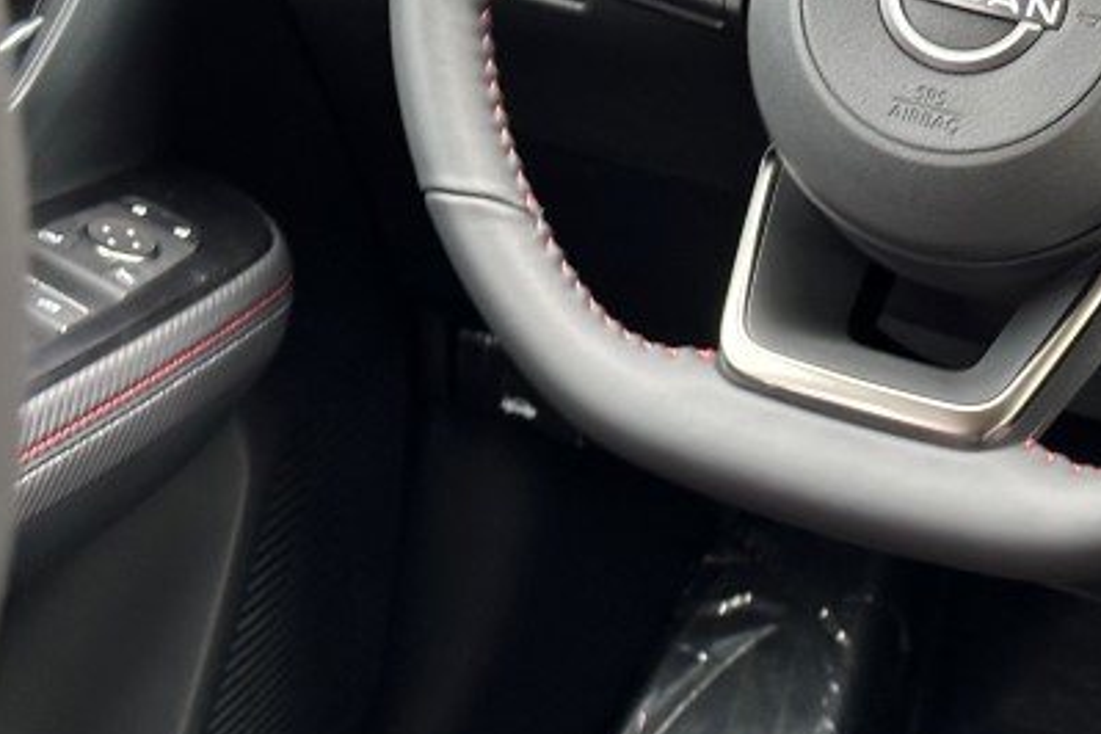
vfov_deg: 10.7
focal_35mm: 128
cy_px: 246
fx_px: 3914
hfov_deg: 15.8
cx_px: 958
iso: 125
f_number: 1.78
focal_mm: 6.86
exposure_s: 1/60
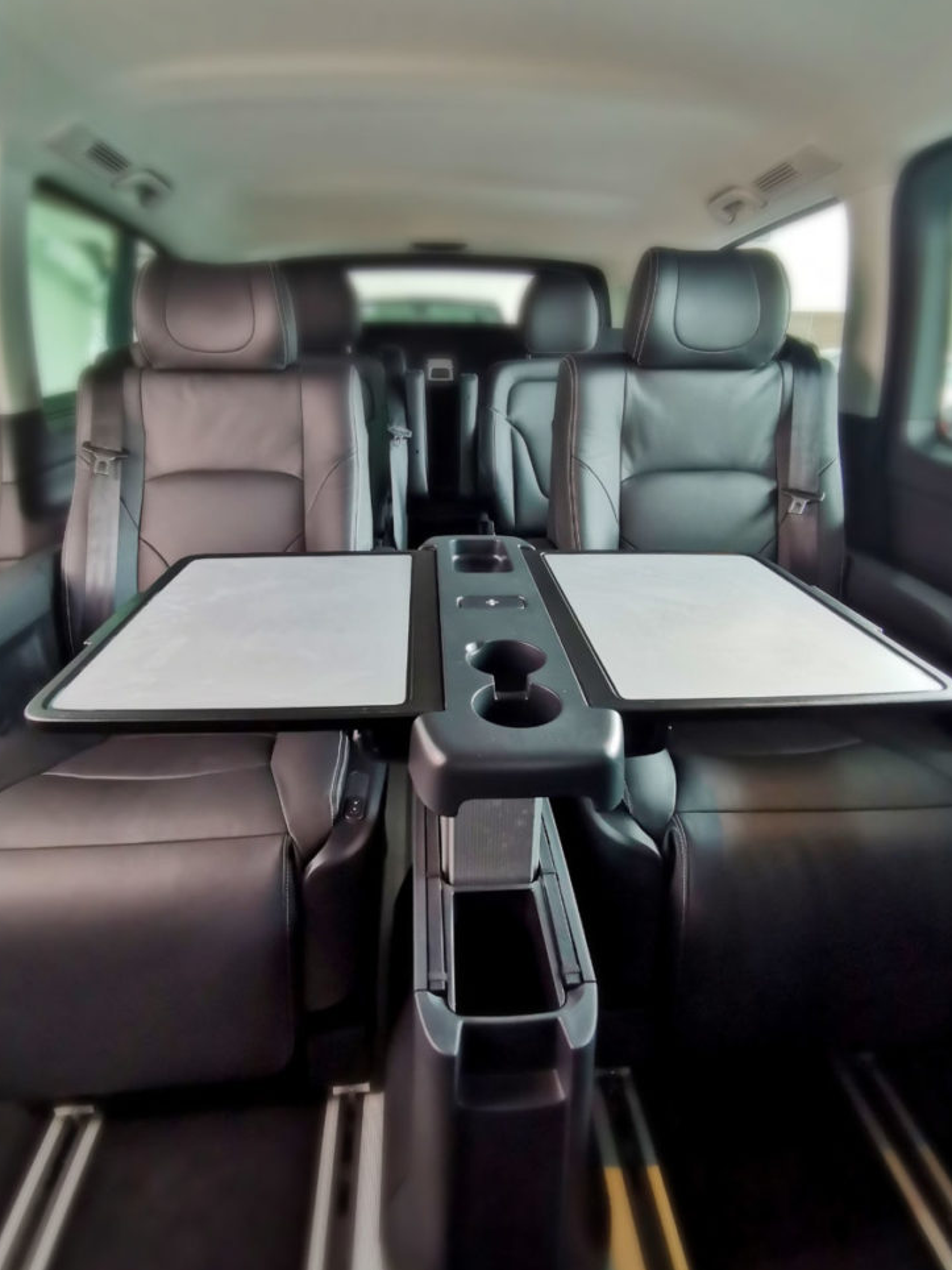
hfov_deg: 74.7
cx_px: 486
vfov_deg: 91.0
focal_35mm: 17
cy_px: 636
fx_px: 623
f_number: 2.2
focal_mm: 2.35
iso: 250
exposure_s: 1/40
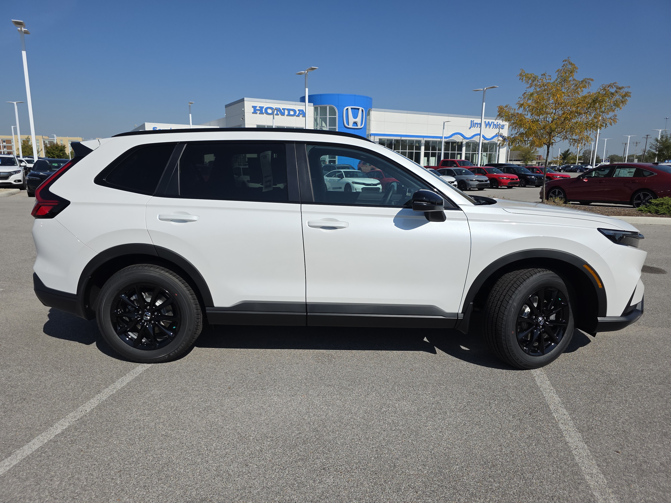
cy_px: 252
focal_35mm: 23
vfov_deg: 58.9
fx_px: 446
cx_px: 336
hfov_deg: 73.9
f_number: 1.7
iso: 64
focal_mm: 6.3
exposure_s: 1/7944
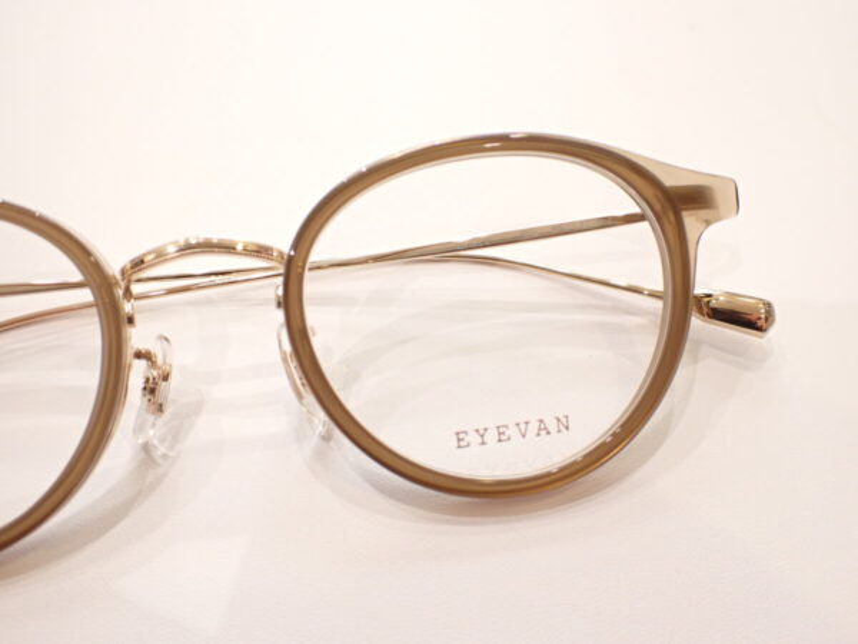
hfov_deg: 60.0
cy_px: 322
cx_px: 429
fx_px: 744
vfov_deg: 46.8
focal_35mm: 30
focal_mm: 5.4
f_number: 2.3
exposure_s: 1/125
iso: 250
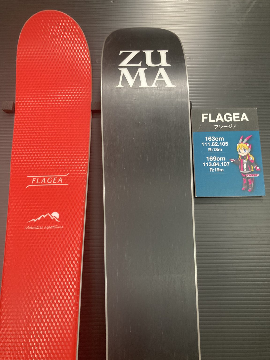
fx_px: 291
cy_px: 180
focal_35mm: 28
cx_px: 135
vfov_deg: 63.4
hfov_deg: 49.7
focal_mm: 3.99
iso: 250
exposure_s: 1/40
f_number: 1.8
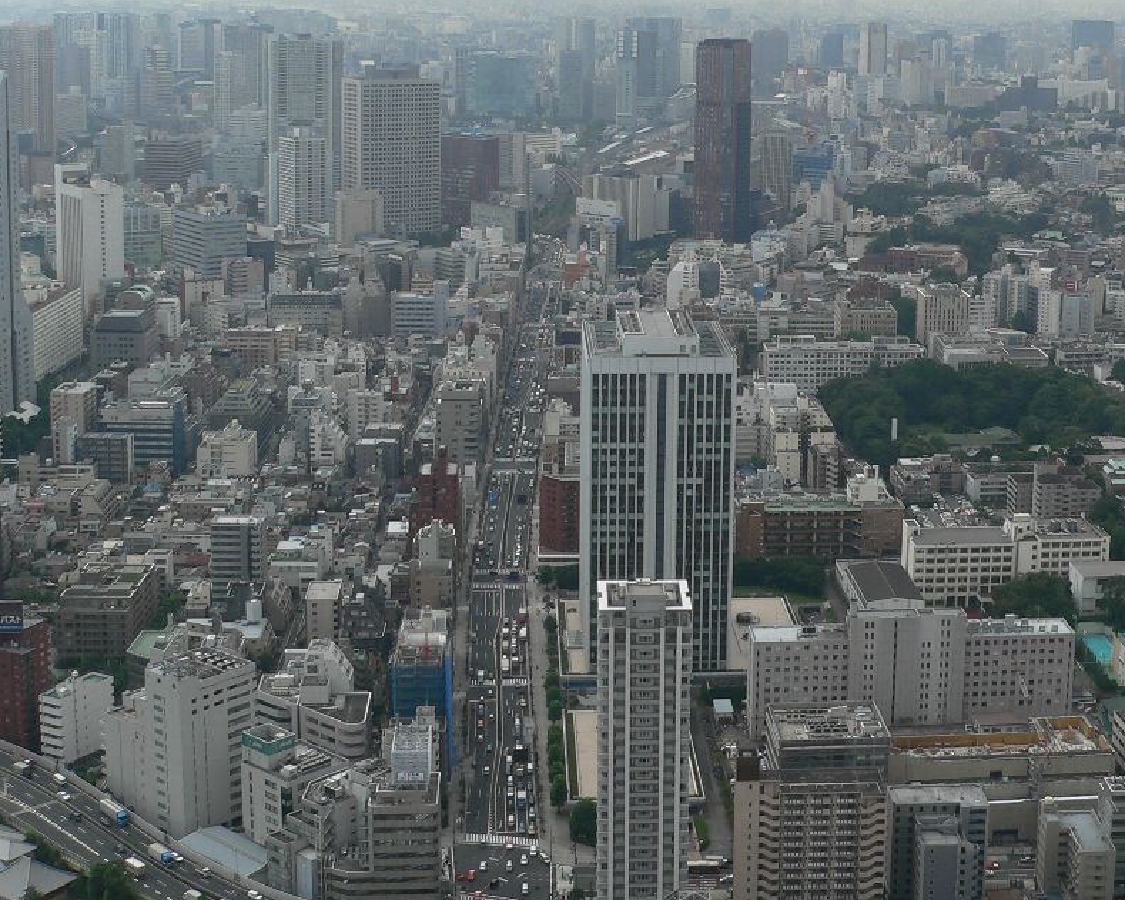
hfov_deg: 32.4
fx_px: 1898
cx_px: 843
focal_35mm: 57
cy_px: 265
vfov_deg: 26.4
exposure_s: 1/500
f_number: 4
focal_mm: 6
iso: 80
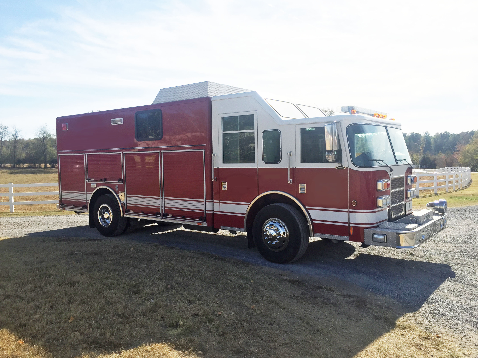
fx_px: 400
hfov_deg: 61.7
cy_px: 179
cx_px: 239
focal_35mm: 29
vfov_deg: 48.2
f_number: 2.2
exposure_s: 1/3597
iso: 32
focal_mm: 4.15
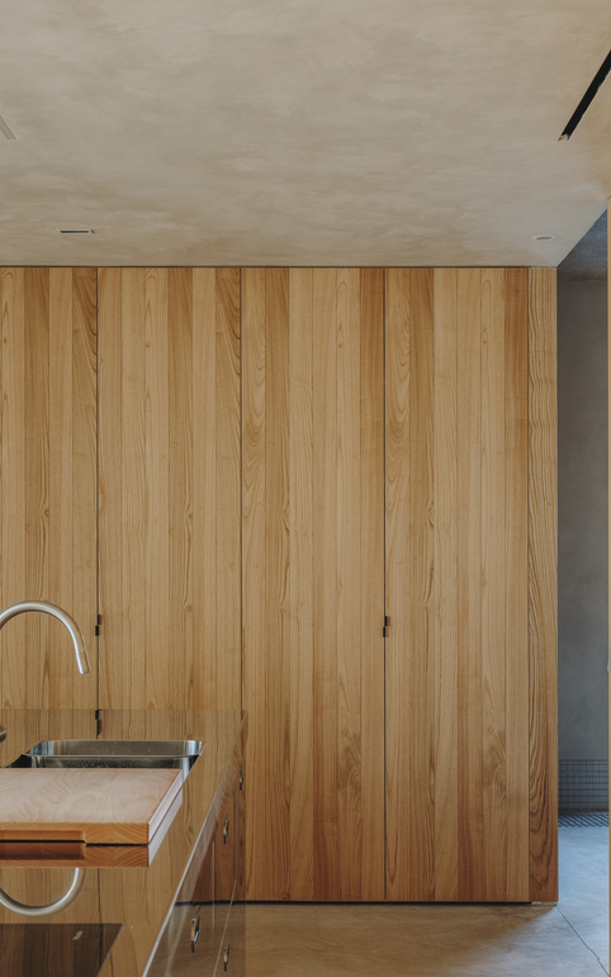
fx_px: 1465
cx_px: 311
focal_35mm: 55
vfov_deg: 36.7
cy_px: 604
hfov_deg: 23.6
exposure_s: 1/15
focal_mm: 50.8
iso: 640
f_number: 11
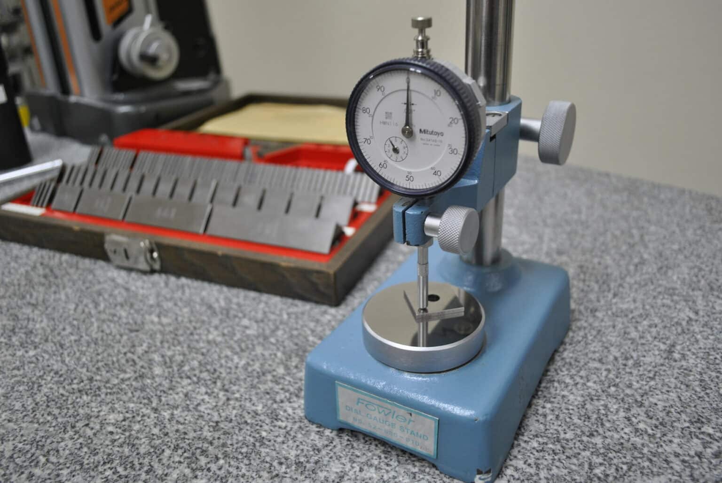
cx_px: 361
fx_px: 602
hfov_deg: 61.9
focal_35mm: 30
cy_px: 242
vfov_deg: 43.7
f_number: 3.8
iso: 200
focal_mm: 20
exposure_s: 1/50
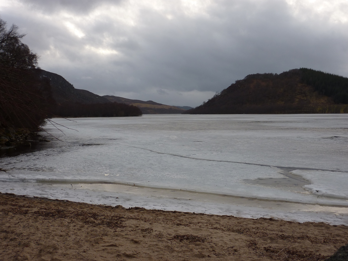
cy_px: 130
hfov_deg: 46.8
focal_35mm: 40
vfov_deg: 36.0
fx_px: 402
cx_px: 174
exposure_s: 1/160
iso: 80
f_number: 4
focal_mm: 6.5
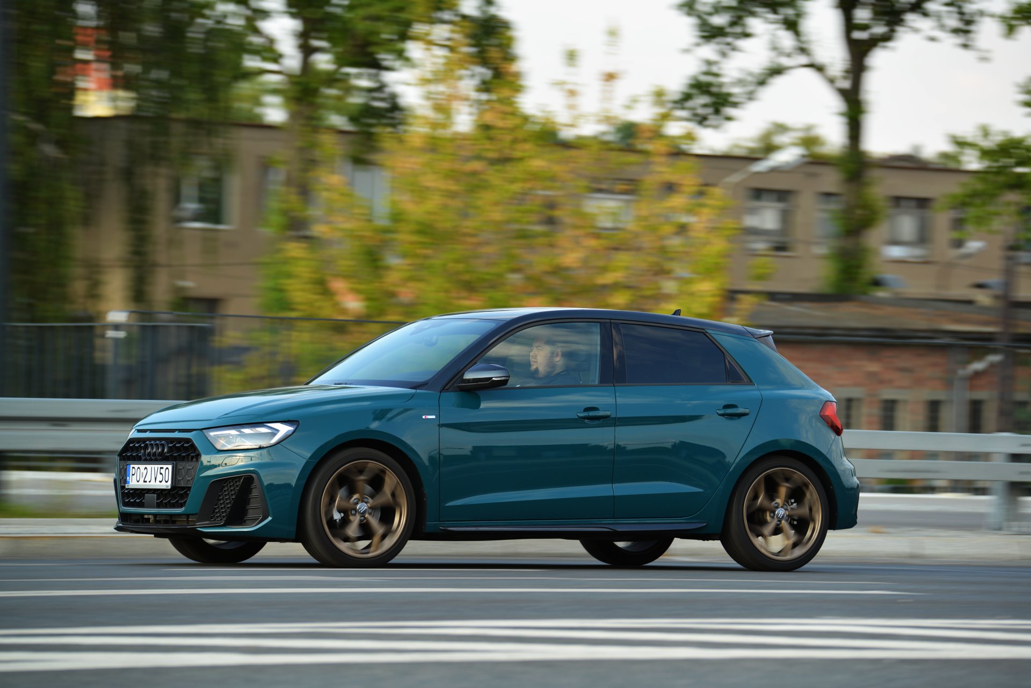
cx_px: 516
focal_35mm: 165
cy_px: 344
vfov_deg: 8.3
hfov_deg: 12.4
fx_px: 4727
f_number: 5
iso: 100
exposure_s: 1/125
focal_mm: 165
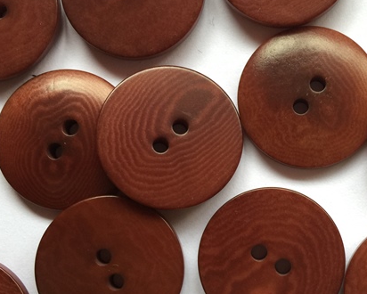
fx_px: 609
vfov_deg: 27.1
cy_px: 179
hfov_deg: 33.2
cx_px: 255
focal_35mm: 56
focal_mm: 4.15
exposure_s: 1/33
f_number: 2.2
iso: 40
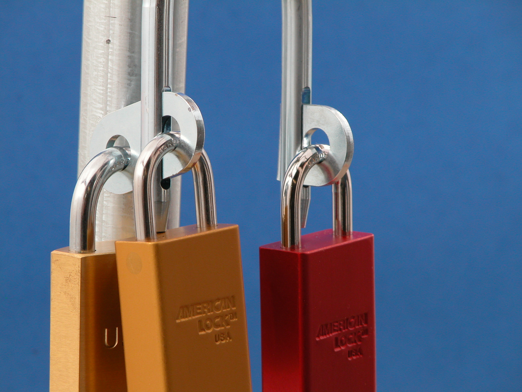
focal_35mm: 276
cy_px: 196
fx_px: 4162
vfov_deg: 5.4
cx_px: 261
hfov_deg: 7.2
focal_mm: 71.2
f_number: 6.6
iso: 100
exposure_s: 1/125
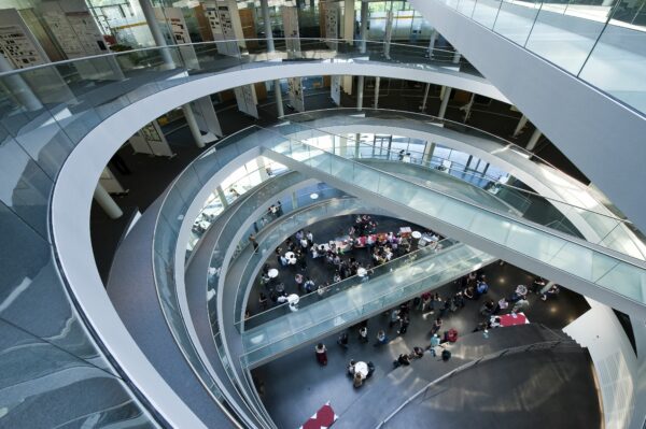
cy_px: 214
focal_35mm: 14
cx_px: 323
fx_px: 251
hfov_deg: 104.3
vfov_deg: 81.1
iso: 800
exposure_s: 1/100
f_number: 8
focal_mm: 14
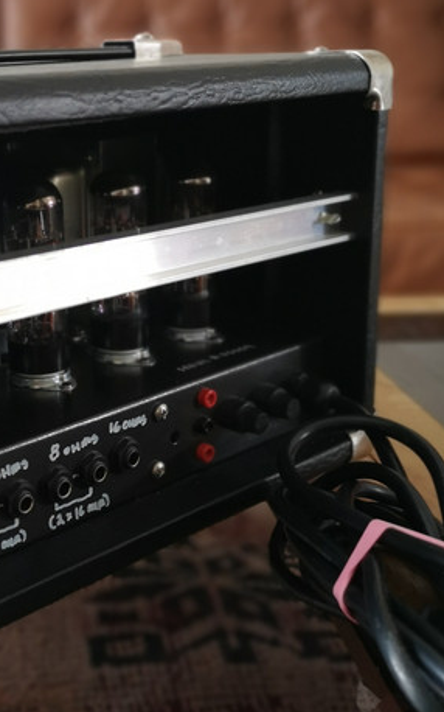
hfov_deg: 24.5
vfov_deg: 39.9
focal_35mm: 50
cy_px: 243
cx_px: -16
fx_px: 969
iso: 500
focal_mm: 5.58
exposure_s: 1/24
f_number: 4
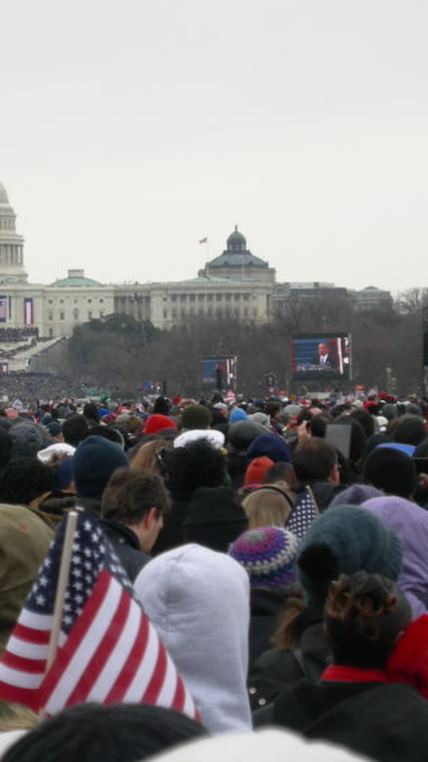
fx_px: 3715
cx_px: 5
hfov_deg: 6.6
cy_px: 382
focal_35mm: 184
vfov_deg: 11.7
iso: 64
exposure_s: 1/138
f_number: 5.2
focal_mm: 26.3
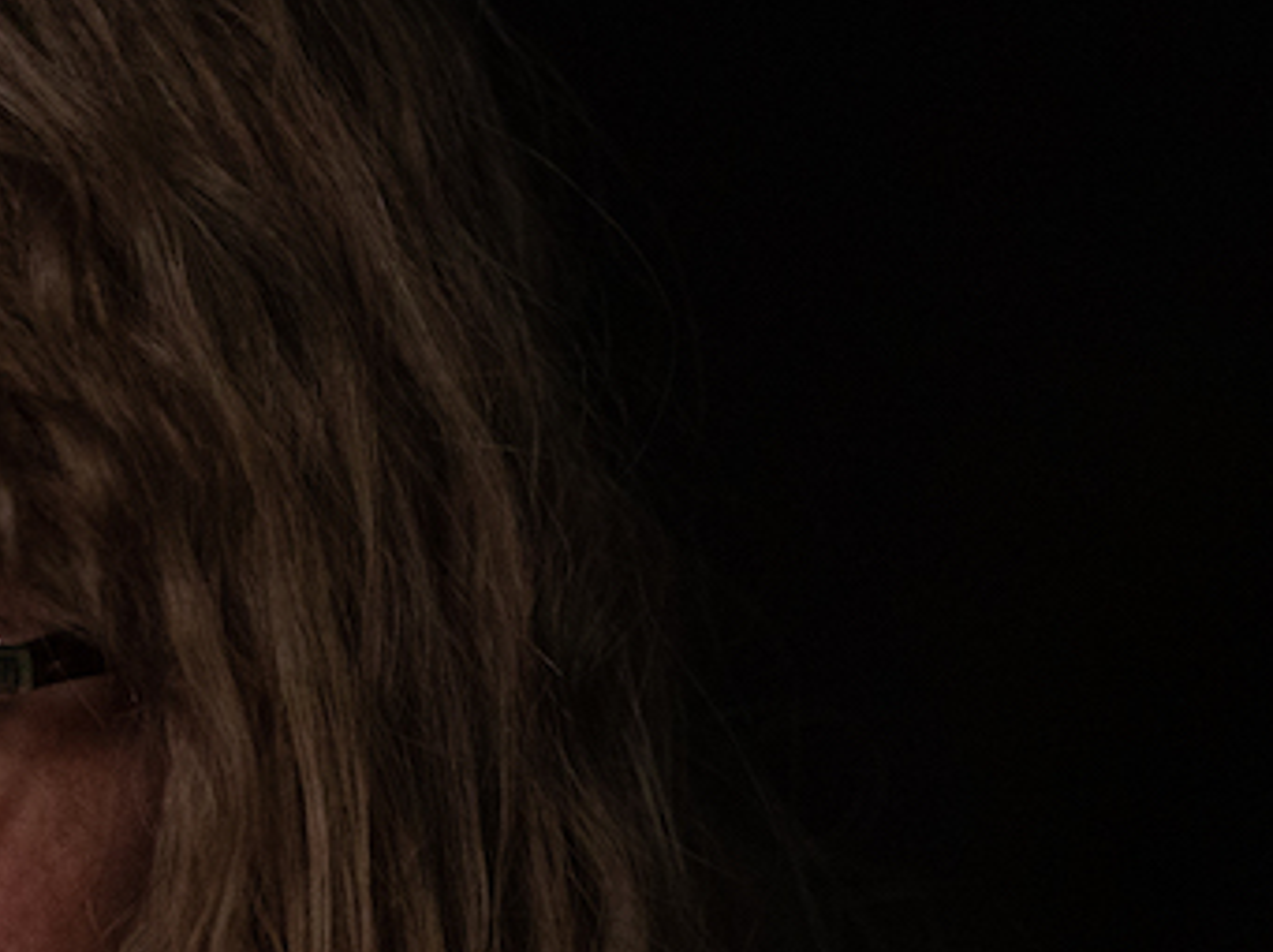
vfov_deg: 2.2
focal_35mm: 677
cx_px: -679
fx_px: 24870
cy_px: 1288
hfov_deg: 2.9
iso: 6400
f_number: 2.8
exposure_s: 1/160
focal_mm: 200
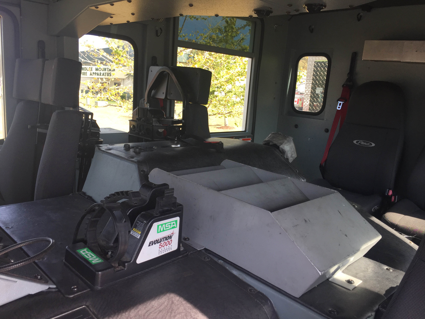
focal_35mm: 29
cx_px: 212
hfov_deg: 61.7
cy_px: 160
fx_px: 356
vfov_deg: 48.2
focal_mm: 4.15
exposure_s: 1/230
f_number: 2.2
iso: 32
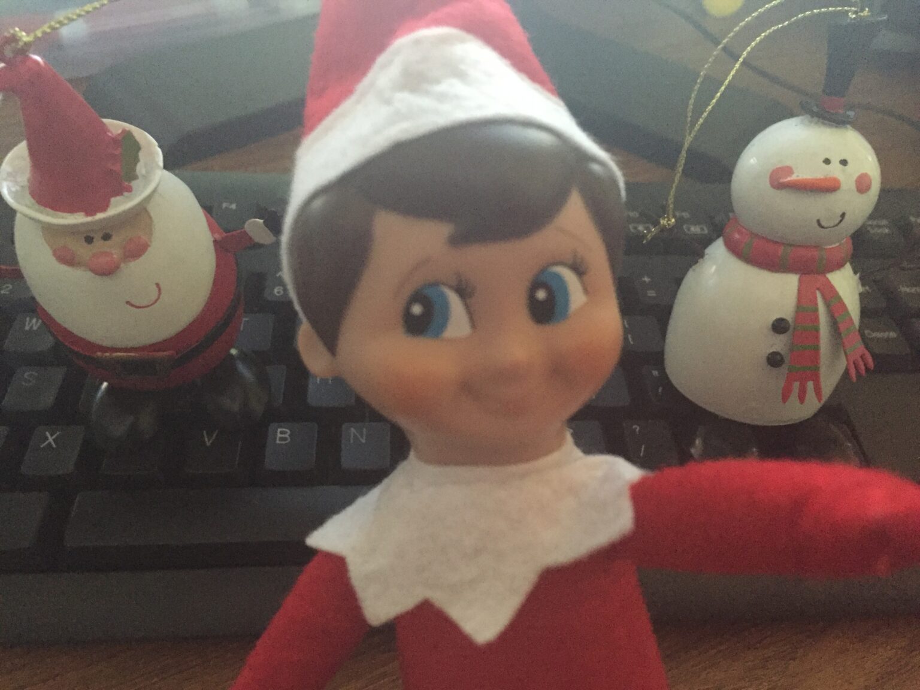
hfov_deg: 61.7
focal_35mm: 29
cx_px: 460
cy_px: 345
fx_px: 771
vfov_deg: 48.2
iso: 400
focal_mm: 4.15
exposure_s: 1/15
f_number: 2.2
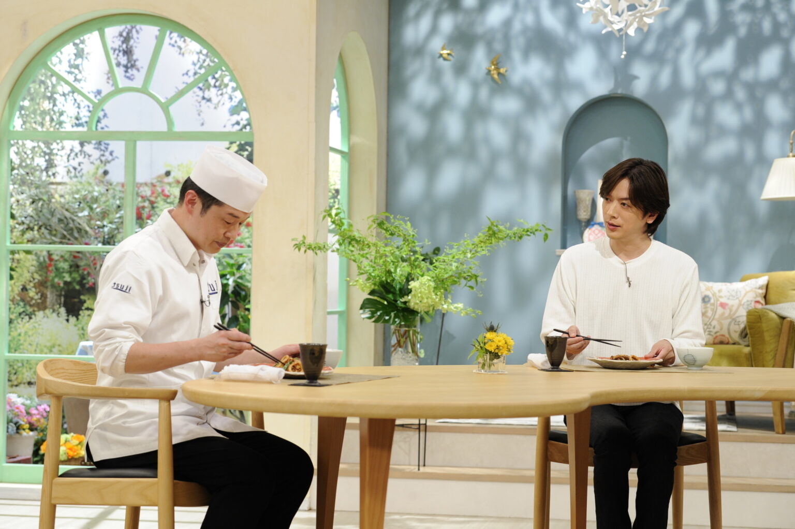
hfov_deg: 24.8
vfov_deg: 16.6
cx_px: 398
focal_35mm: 82
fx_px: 1810
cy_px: 264
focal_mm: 82
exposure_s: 1/125
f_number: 5
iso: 1600
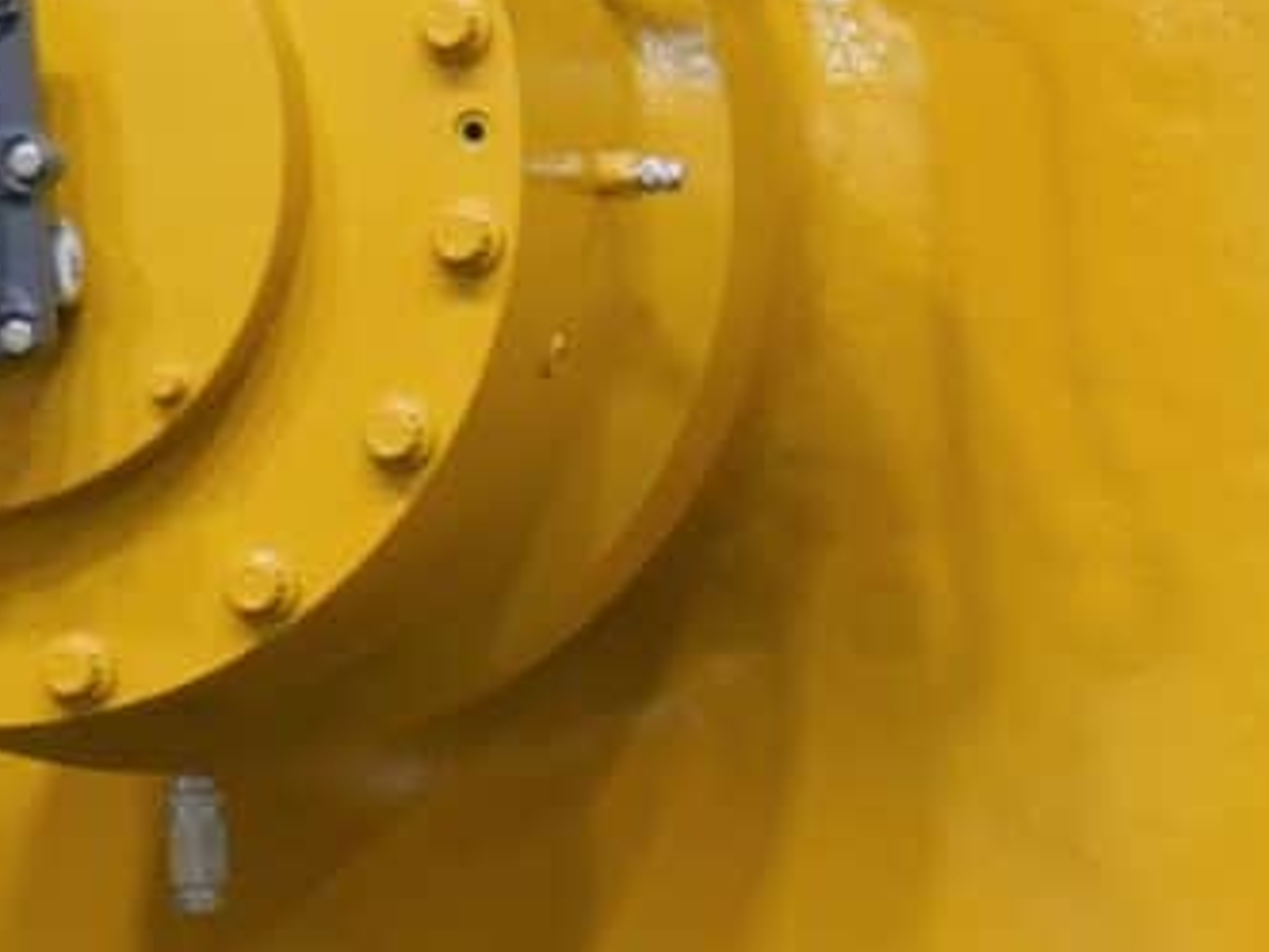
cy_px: 1021
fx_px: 5096
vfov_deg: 10.6
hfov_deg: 13.7
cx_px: 1621
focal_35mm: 139
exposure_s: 1/60
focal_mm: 15
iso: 800
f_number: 2.8
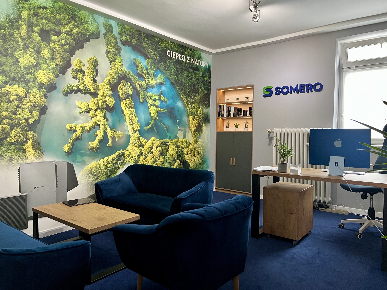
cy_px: 145
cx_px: 194
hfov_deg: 67.3
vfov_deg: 53.1
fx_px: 291
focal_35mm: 26
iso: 200
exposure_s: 1/50
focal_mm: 5.7
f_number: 1.5
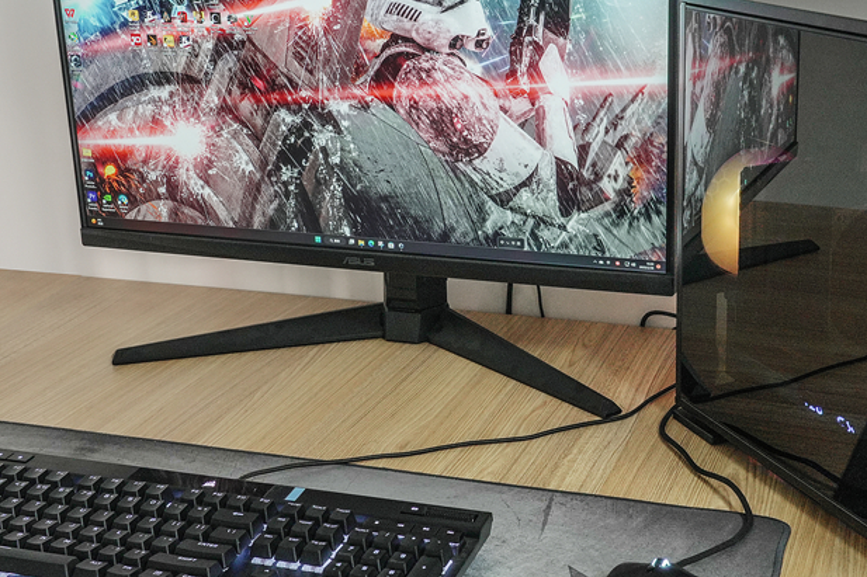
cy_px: 239
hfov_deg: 36.5
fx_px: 1300
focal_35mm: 54
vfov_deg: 25.0
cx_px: 573
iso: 6400
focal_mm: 34
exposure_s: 1/20
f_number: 10
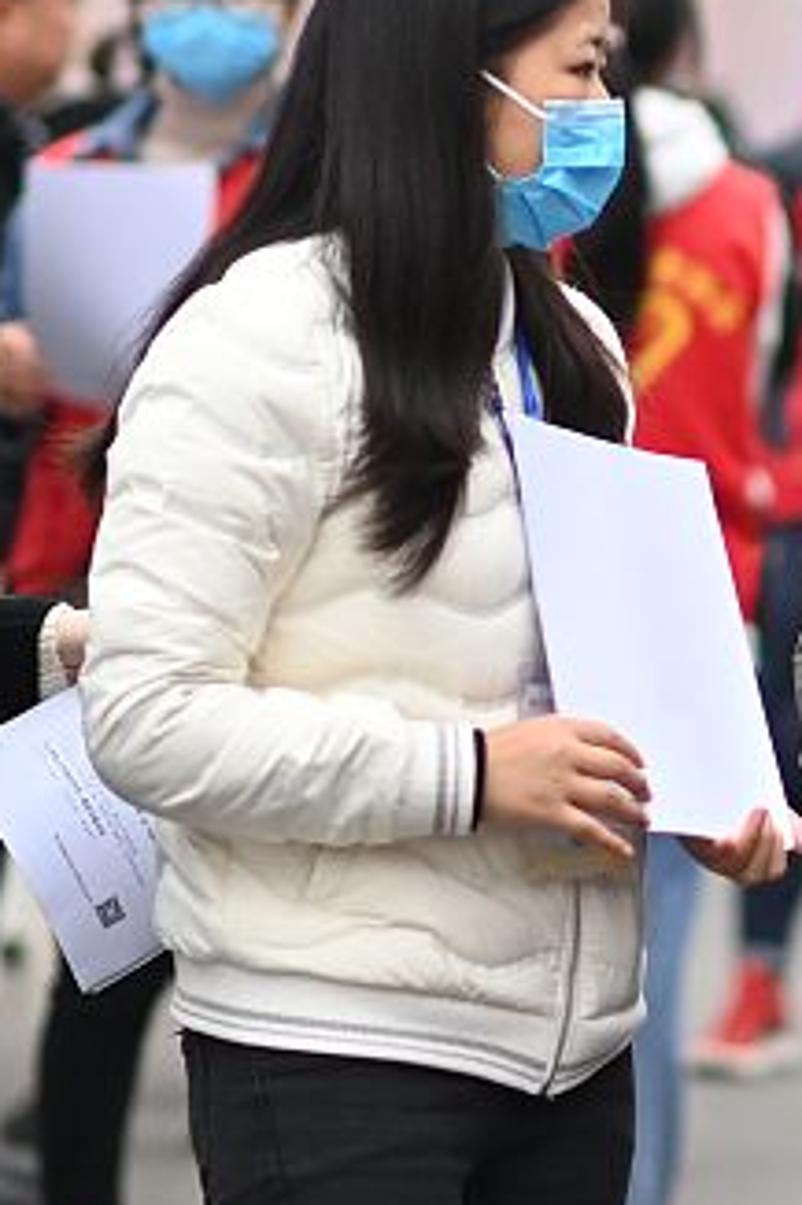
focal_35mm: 313
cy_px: 366
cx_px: 1168
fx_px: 10470
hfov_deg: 4.4
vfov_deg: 6.6
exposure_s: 1/1250
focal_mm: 85
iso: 1250
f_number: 1.8
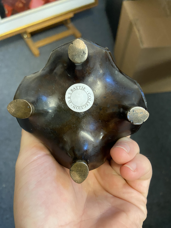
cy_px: 114
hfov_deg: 53.1
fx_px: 171
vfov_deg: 67.3
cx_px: 86
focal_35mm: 26
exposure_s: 1/33
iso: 400
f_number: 1.8
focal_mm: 4.25
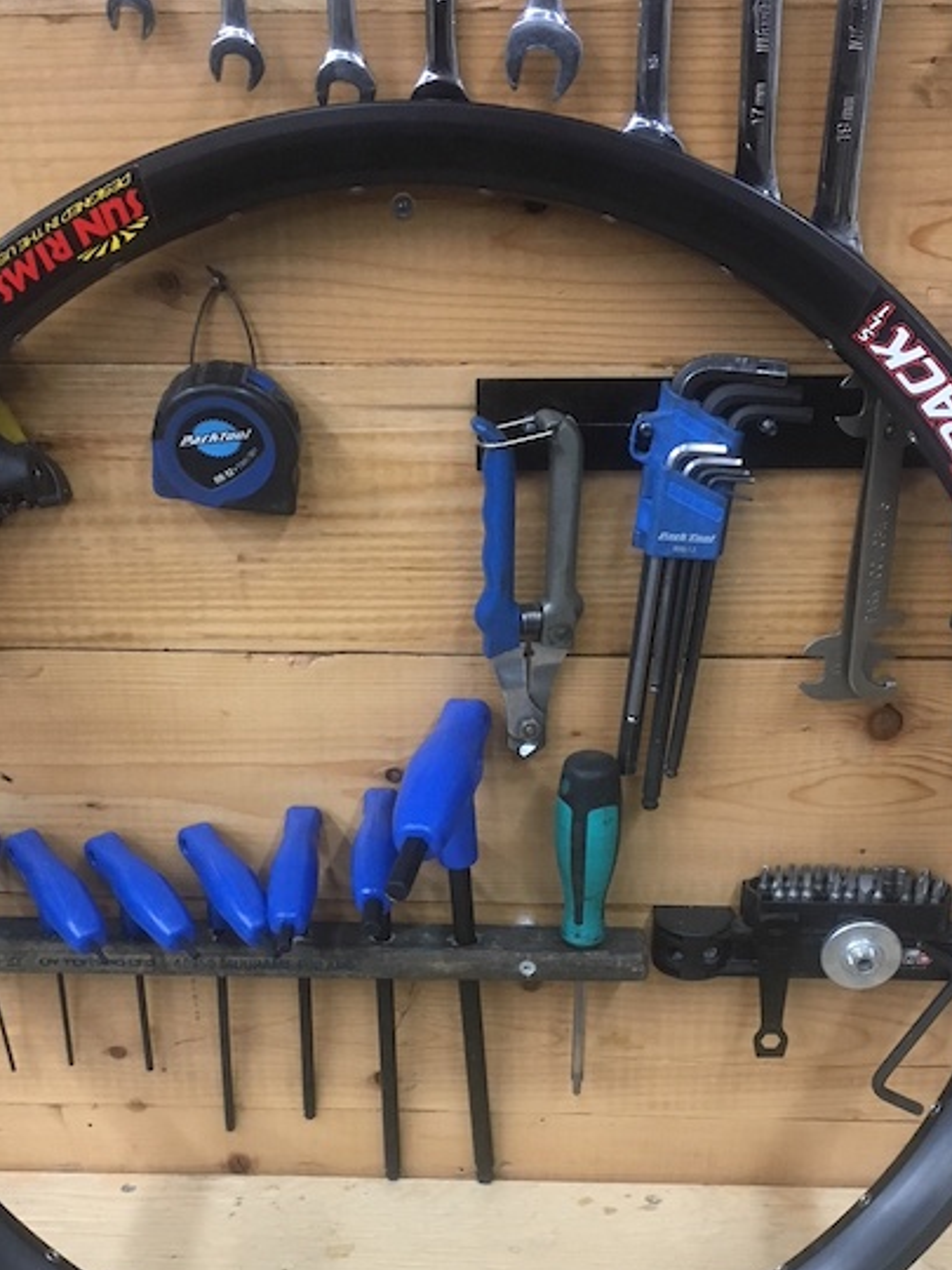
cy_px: 847
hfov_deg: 33.6
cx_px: 440
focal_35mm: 43
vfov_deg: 43.2
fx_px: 1577
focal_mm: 4.15
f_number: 2.2
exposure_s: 1/30
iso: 125
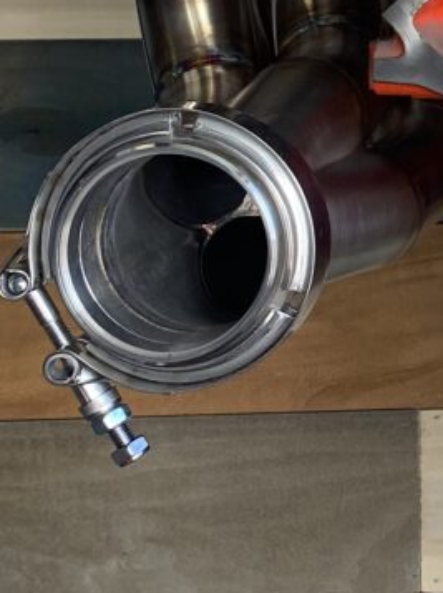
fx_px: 1915
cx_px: 942
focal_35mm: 112
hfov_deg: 11.6
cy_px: -90
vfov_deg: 16.9
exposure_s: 1/144
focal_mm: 4.25
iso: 32
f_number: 1.8
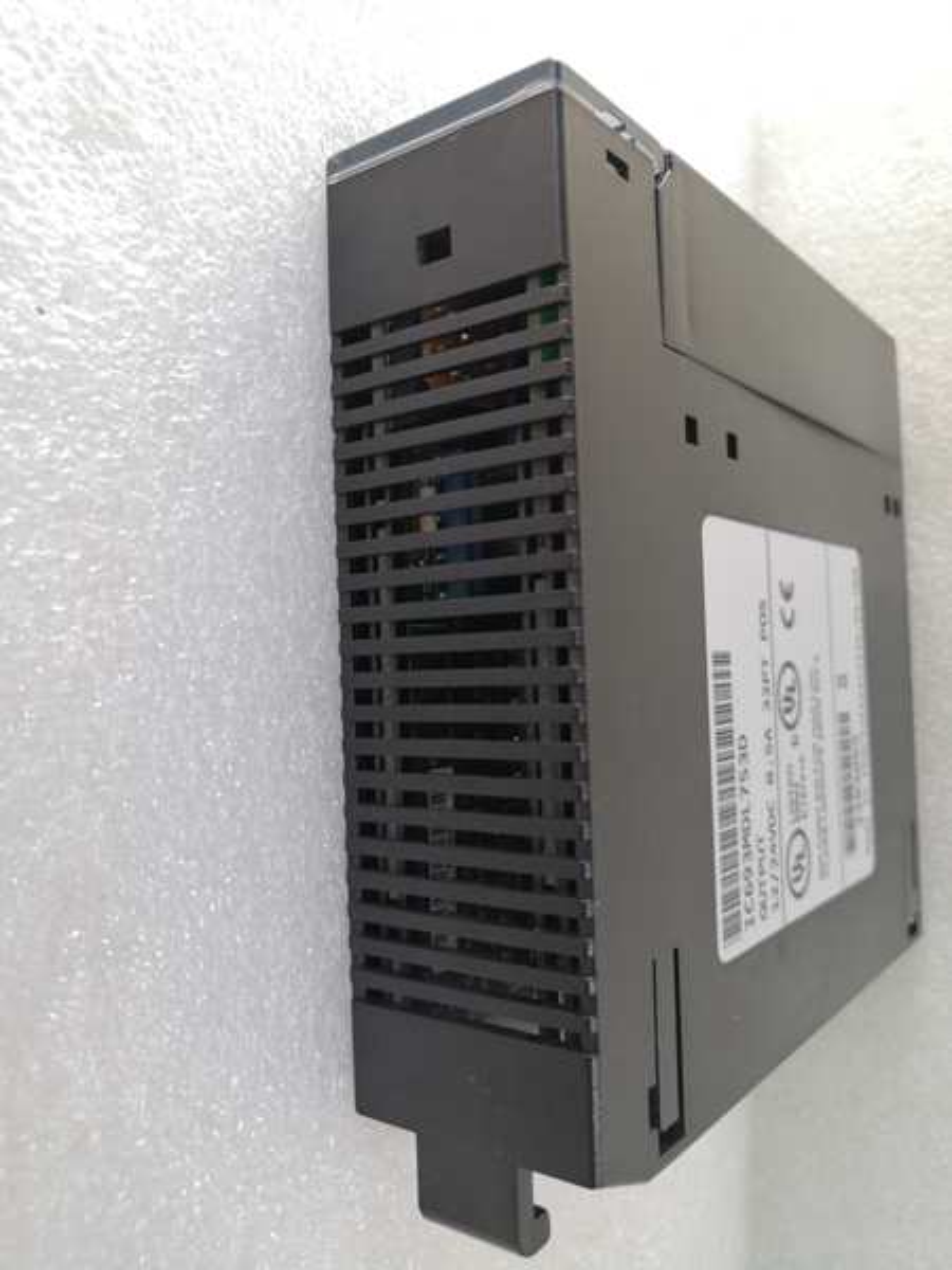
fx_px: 990
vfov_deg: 65.3
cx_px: 476
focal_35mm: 27
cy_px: 635
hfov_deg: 51.4
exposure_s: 1/50
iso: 125
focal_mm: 3.95
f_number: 1.8
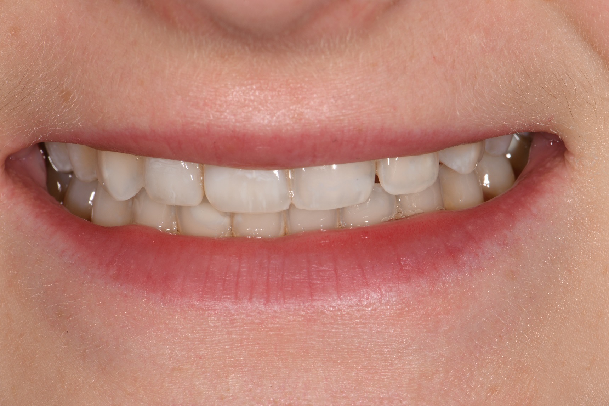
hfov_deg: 16.3
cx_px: 304
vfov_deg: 10.9
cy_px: 203
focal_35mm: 126
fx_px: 2131
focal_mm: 105
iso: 200
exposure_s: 1/160
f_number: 32
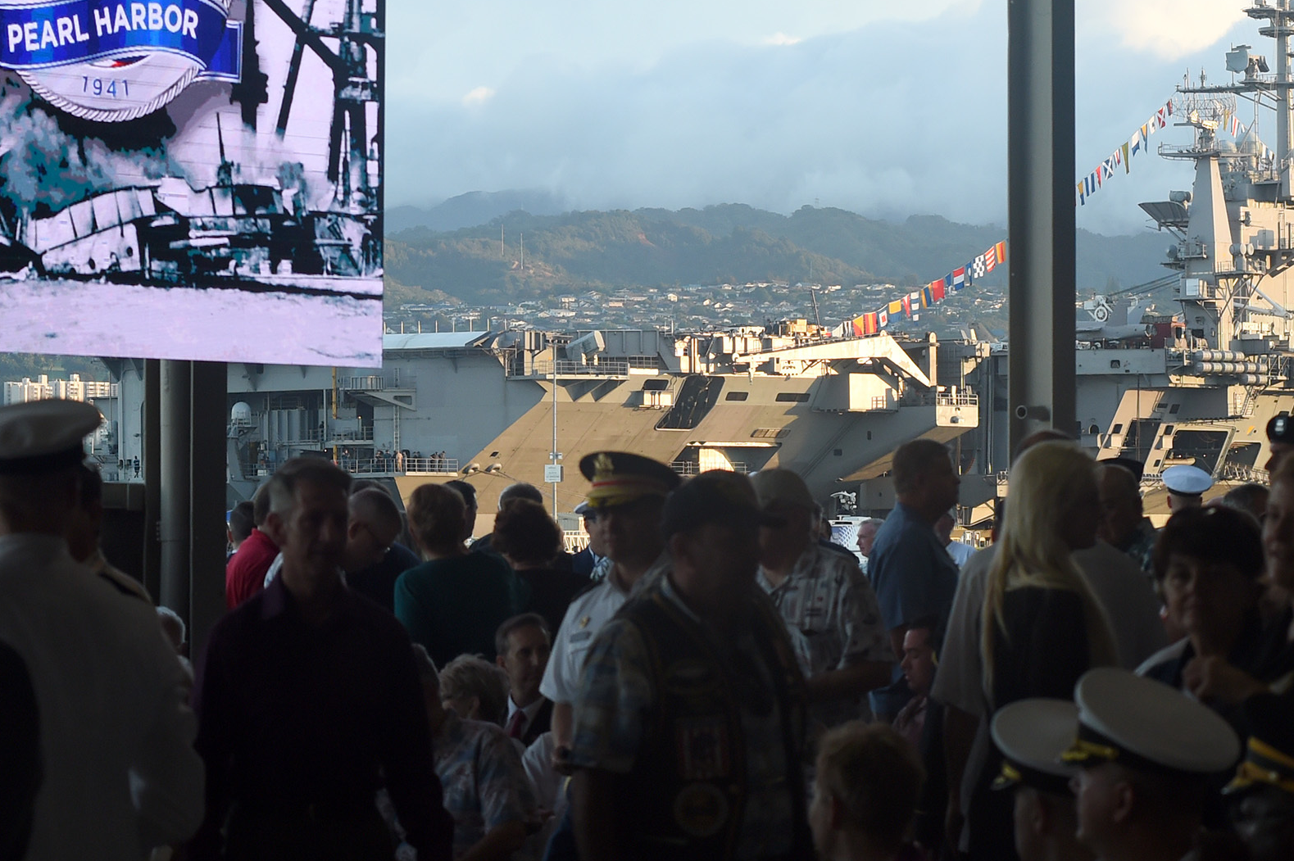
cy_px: 295
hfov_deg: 13.5
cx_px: 502
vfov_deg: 9.0
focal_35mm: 152
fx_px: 5460
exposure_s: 1/500
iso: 1250
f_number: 7.1
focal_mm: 80
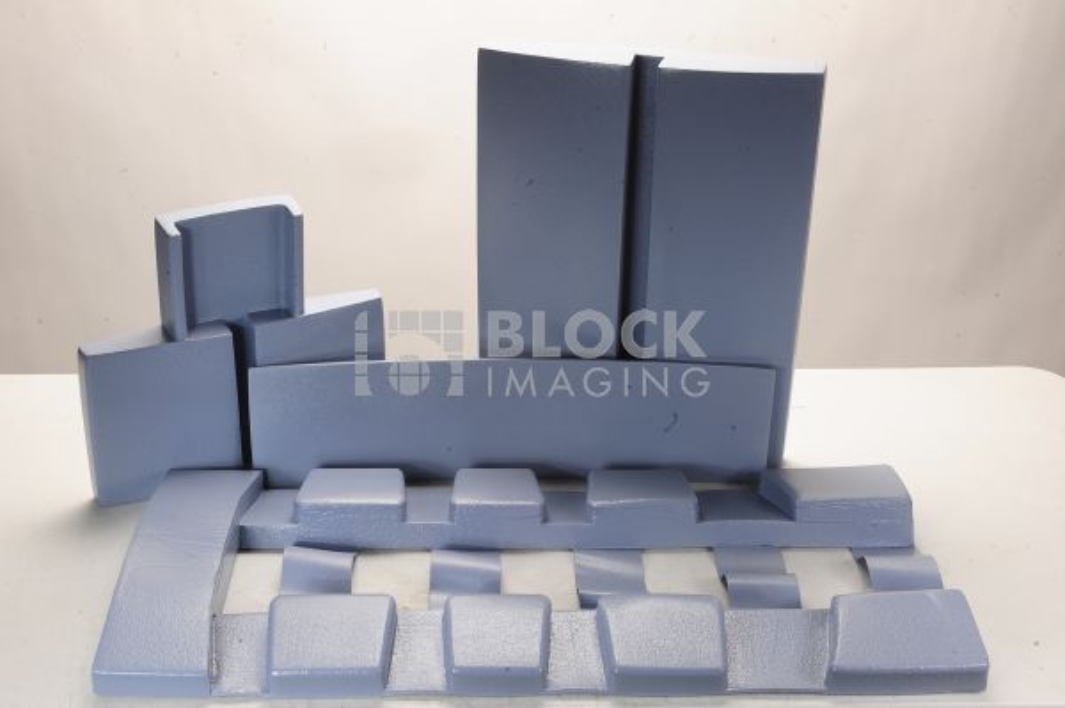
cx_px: 532
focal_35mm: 50
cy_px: 354
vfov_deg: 26.9
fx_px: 1478
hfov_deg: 39.6
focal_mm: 50
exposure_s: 1/160
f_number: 16
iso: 320
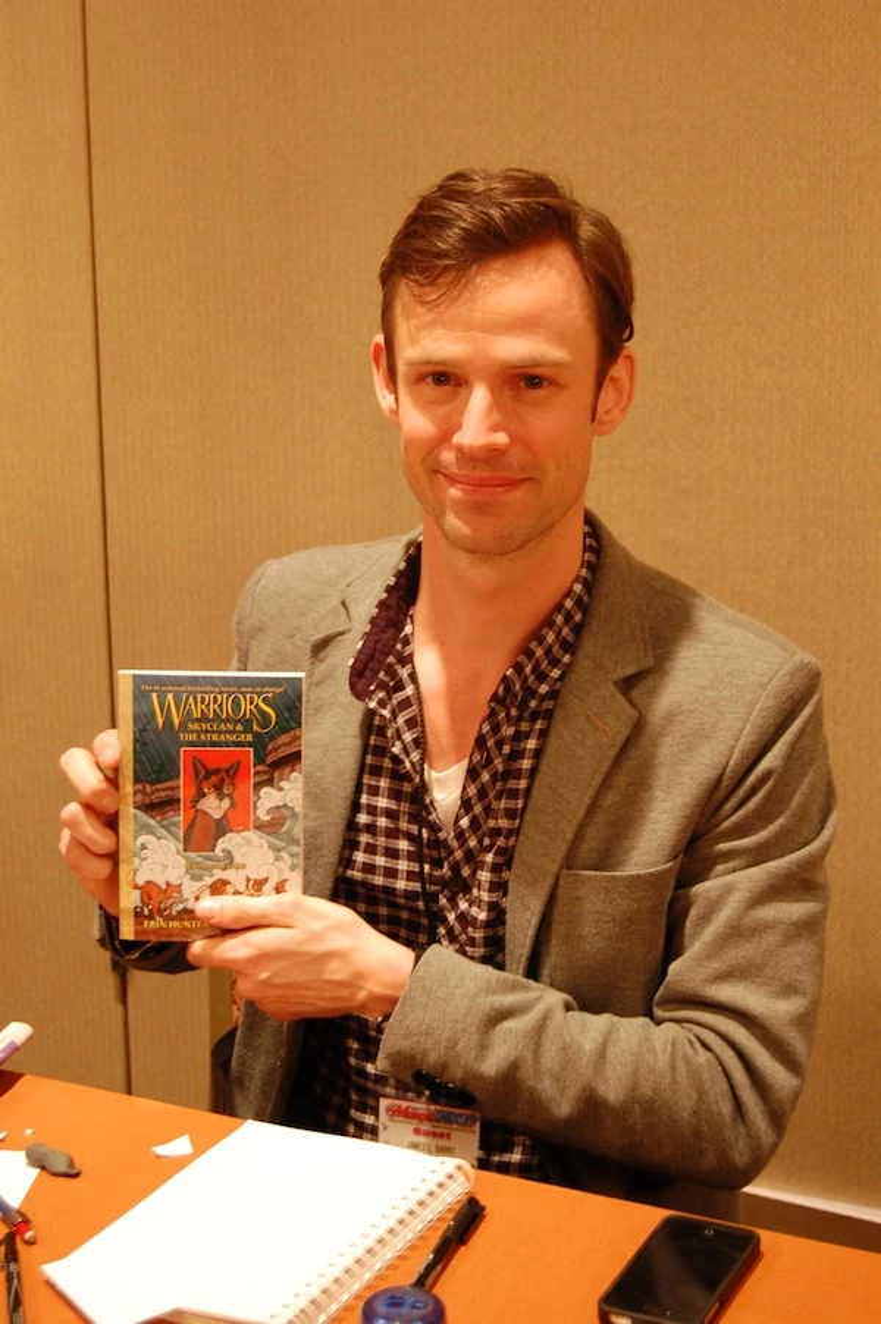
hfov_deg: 23.7
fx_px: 2095
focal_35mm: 57
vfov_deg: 35.1
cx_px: 440
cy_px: 662
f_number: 5
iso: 800
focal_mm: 38
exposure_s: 1/13
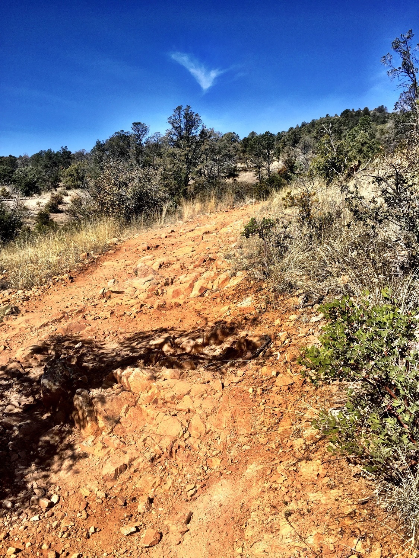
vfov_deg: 61.7
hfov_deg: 48.2
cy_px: 279
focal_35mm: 29
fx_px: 468
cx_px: 210
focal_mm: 4.15
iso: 32
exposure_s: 1/1980
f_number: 2.2
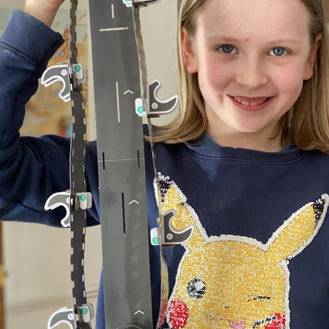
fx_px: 796
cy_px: 146
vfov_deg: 23.3
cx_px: 193
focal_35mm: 74
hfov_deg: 23.3
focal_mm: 6
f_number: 2
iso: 160
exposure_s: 1/122
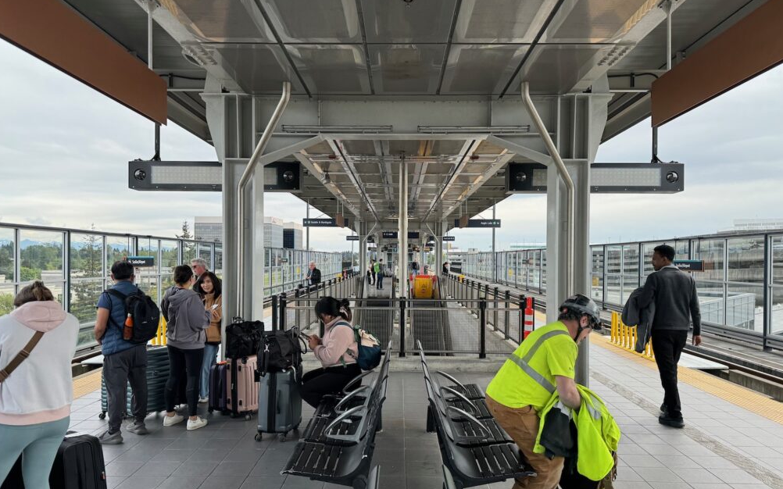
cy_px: 266
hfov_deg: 70.4
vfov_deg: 47.5
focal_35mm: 26
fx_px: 555
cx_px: 392
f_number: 1.78
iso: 80
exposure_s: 1/1112
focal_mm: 6.76
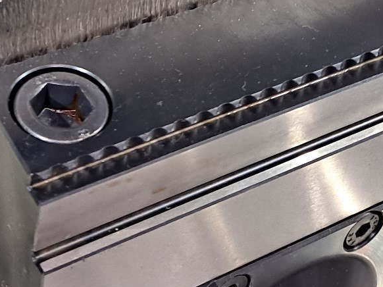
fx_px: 951
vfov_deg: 15.6
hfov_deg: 22.5
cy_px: -160
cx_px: 76
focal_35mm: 86
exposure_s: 1/50
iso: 125
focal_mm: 4.6
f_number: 2
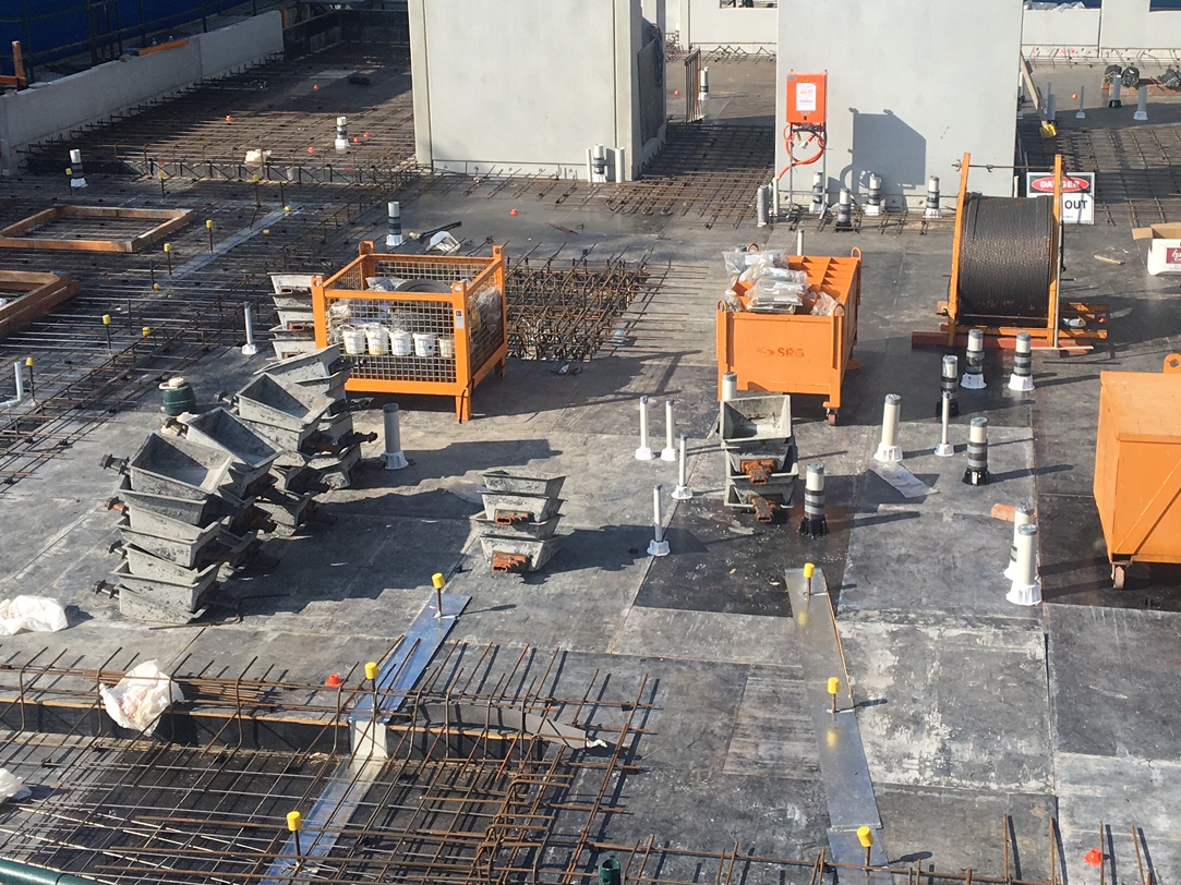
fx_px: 1842
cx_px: 675
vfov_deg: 27.0
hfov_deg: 35.5
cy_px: 375
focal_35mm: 54
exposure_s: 1/1374
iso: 25
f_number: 2.2
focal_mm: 4.15
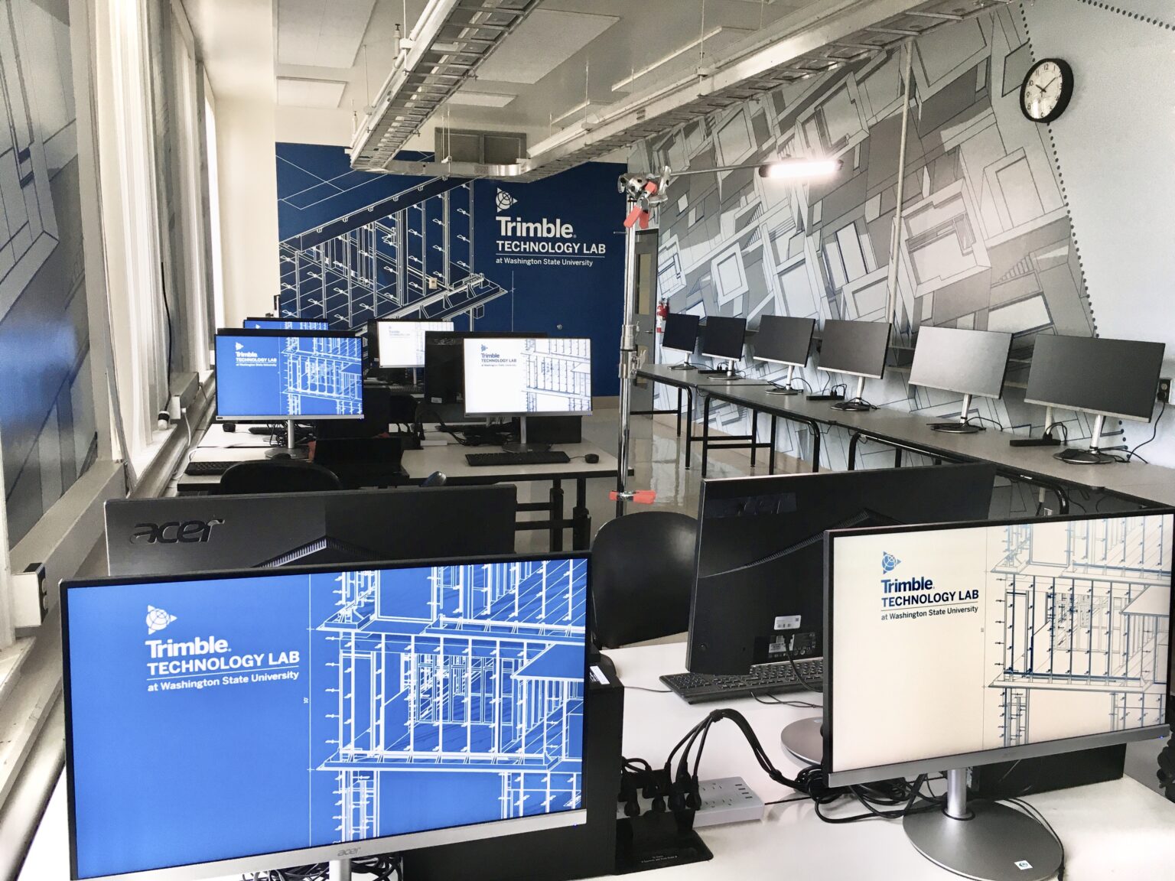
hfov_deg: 61.7
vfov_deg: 48.2
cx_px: 588
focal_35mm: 29
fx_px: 984
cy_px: 440
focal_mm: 4.15
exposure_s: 1/30
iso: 32
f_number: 2.2
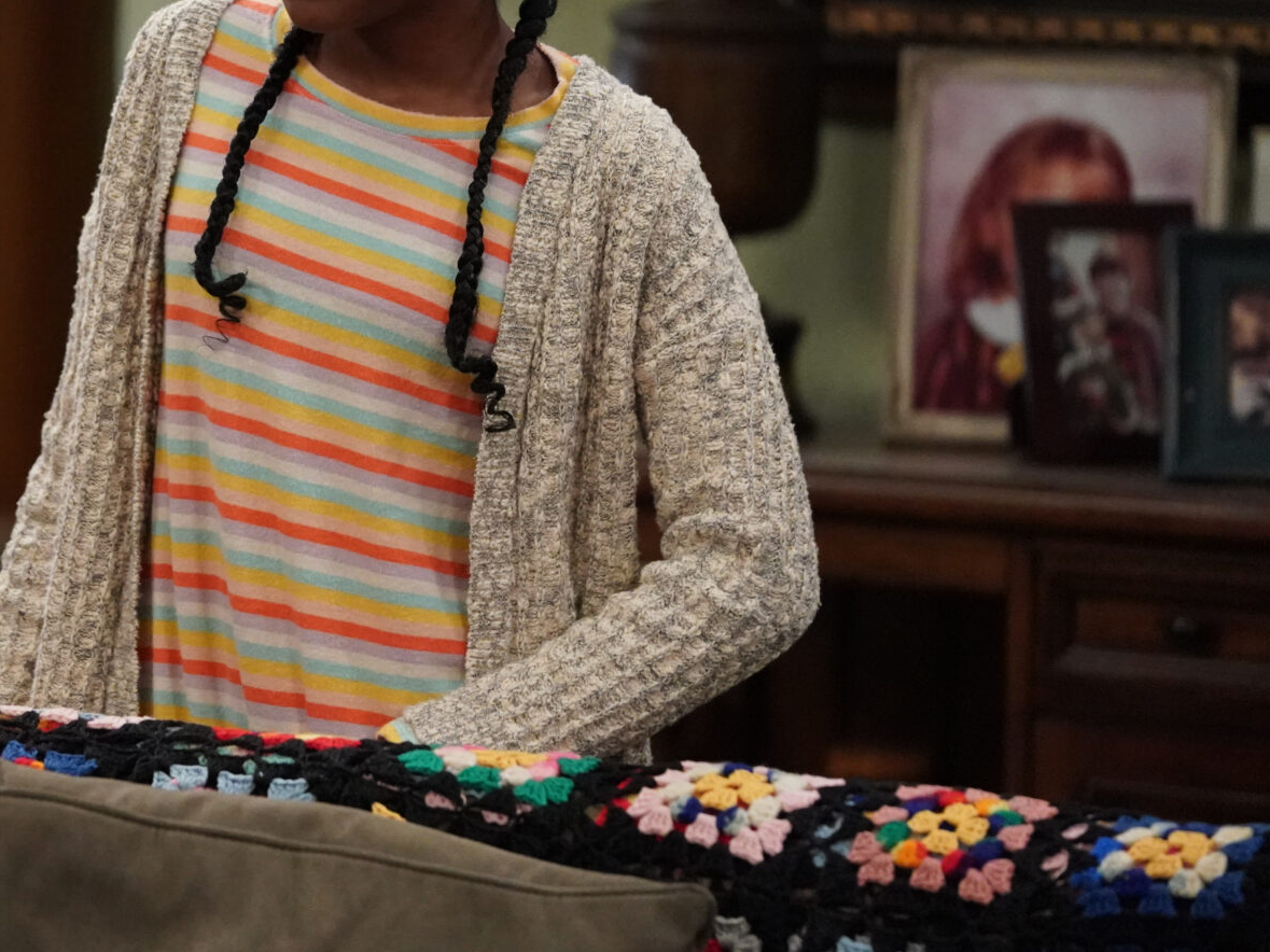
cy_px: 303
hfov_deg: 5.9
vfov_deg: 4.4
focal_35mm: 334
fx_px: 12253
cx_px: 205
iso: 8000
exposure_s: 1/200
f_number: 2.8
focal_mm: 200
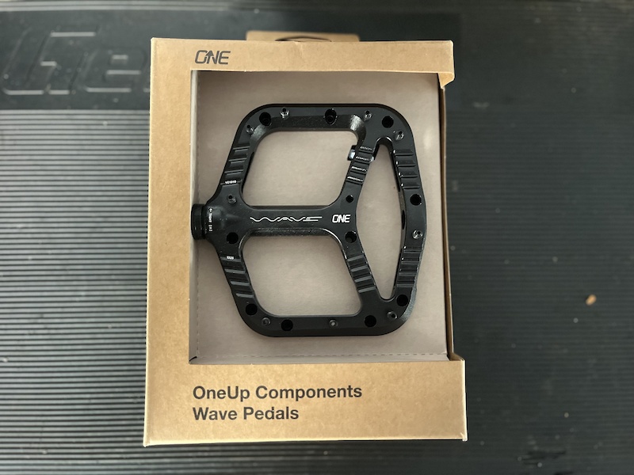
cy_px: 238
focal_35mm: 26
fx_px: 476
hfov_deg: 67.3
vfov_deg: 53.1
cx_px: 317
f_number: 1.6
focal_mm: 5.1
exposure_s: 1/37
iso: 640
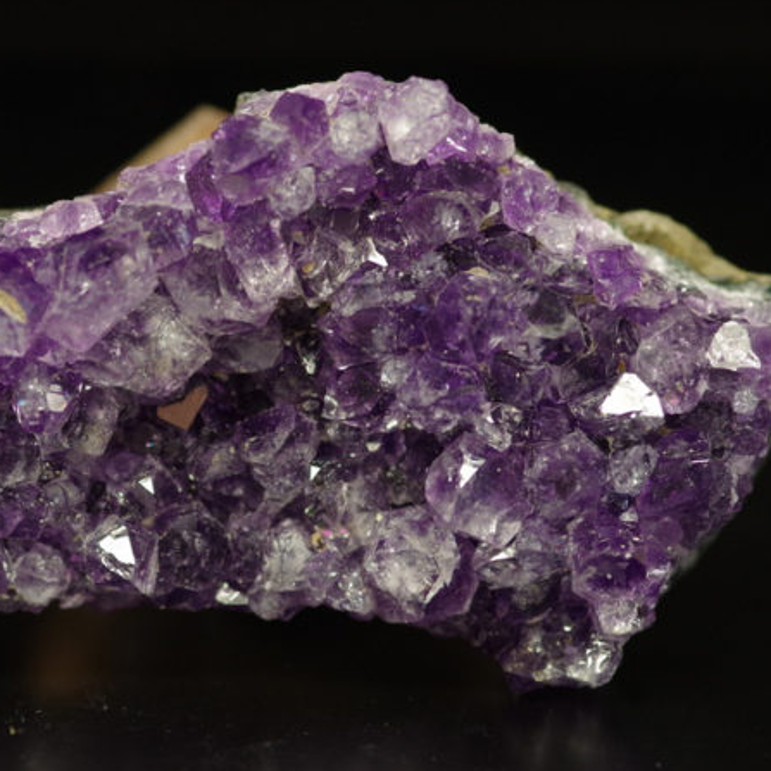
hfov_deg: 5.7
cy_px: 397
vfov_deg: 5.7
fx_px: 7686
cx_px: 226
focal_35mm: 305
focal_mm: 105
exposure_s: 1/40
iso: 800
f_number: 5
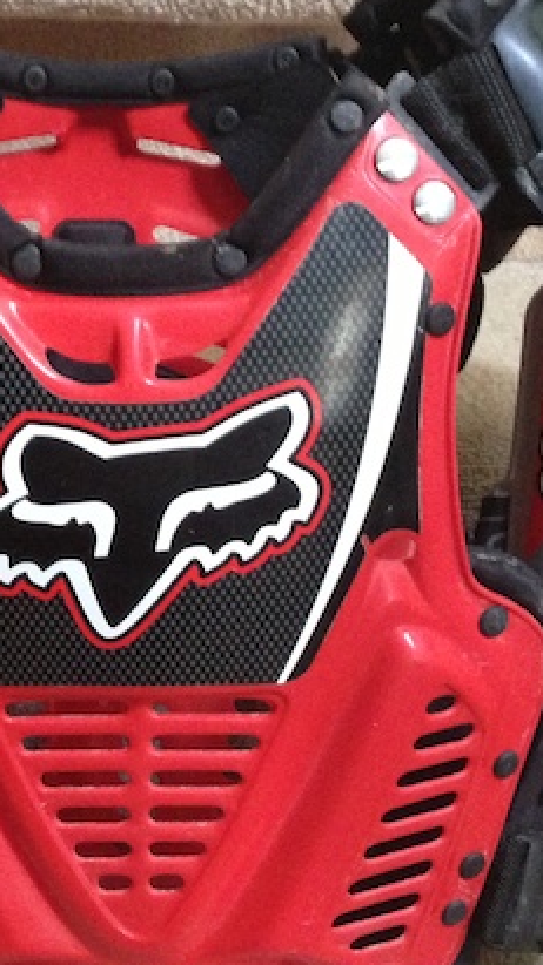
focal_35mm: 70
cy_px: 484
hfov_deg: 17.1
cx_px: 108
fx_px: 1793
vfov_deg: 30.2
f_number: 2.4
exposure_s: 1/15
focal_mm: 4.13
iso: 500
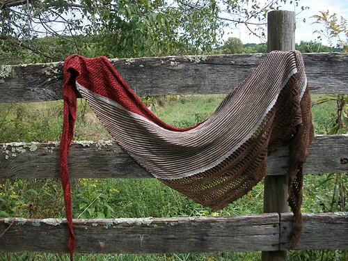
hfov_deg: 56.8
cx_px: 174
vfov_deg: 44.2
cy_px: 130
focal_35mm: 32
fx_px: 322
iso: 80
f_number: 2.9
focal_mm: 5.7
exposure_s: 1/500
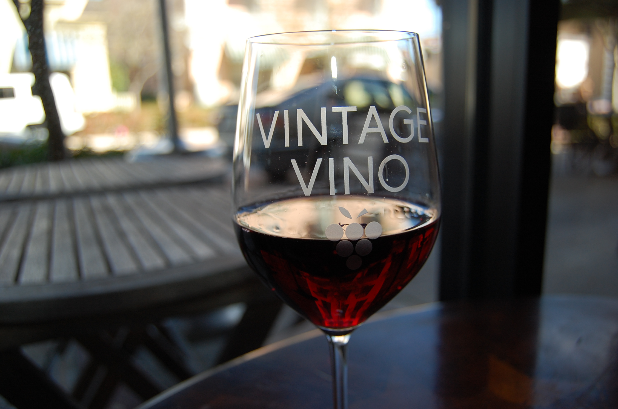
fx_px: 566
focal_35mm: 33
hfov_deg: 57.3
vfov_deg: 39.8
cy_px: 204
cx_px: 309
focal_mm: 22
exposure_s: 1/500
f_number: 3.8
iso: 250
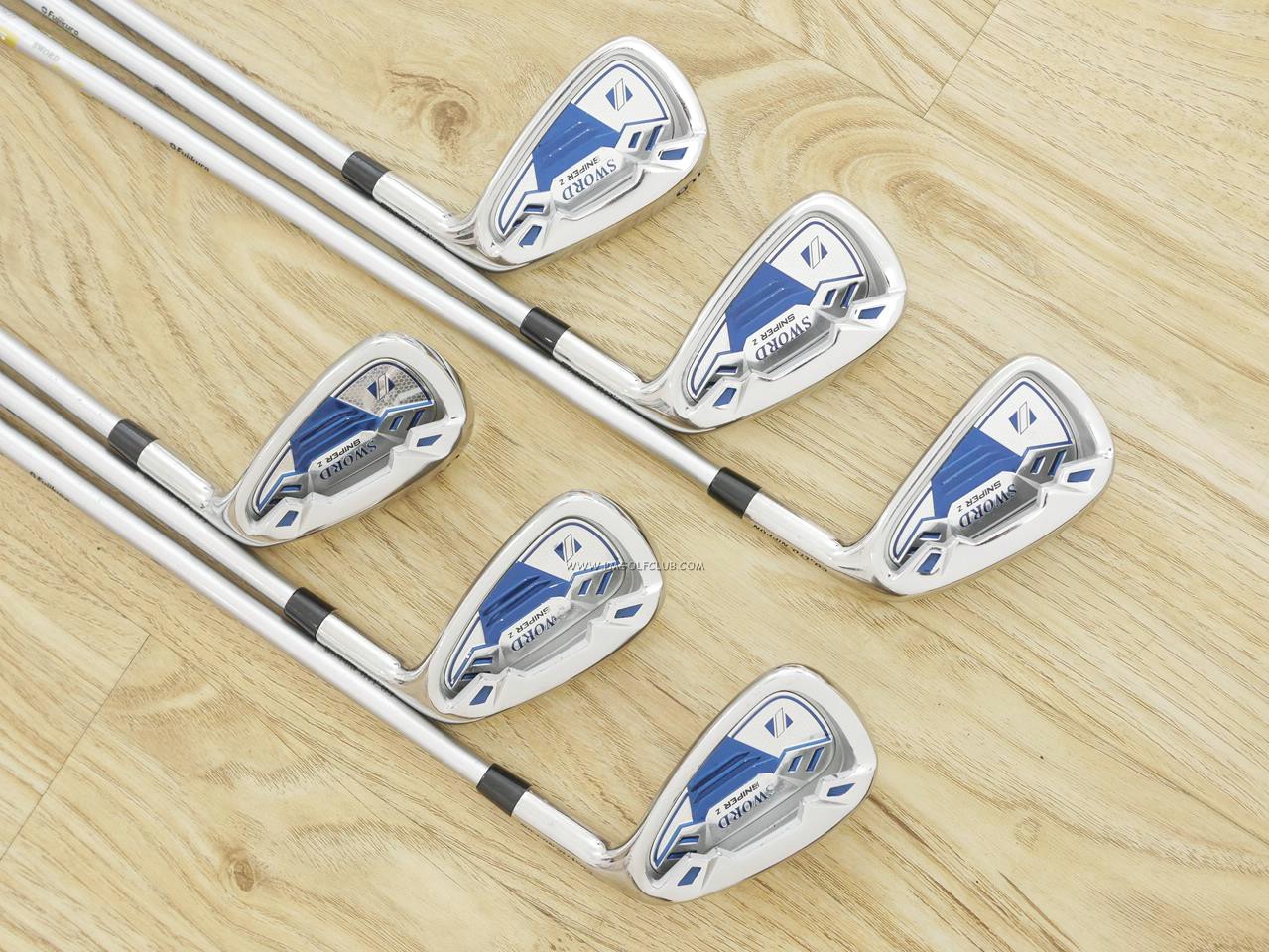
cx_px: 634
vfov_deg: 29.1
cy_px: 476
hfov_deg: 38.2
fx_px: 1833
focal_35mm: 50
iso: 1600
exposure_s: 1/40
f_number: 4.5
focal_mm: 25
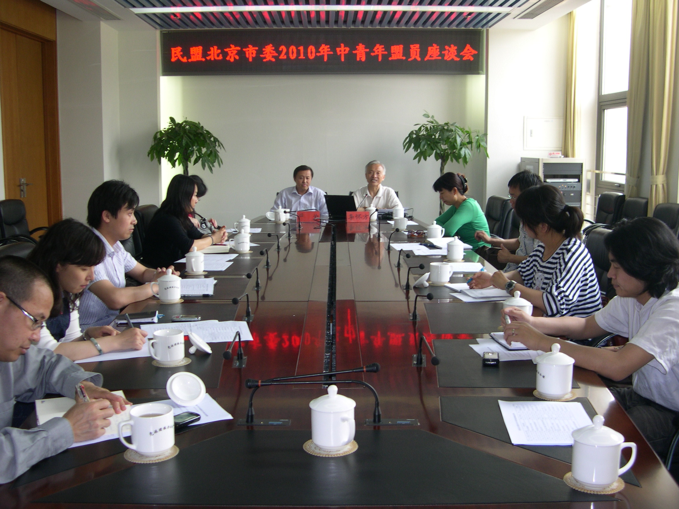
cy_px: 254
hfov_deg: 49.0
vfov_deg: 37.7
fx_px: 745
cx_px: 340
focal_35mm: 38
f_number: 2.8
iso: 100
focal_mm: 8
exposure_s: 1/30
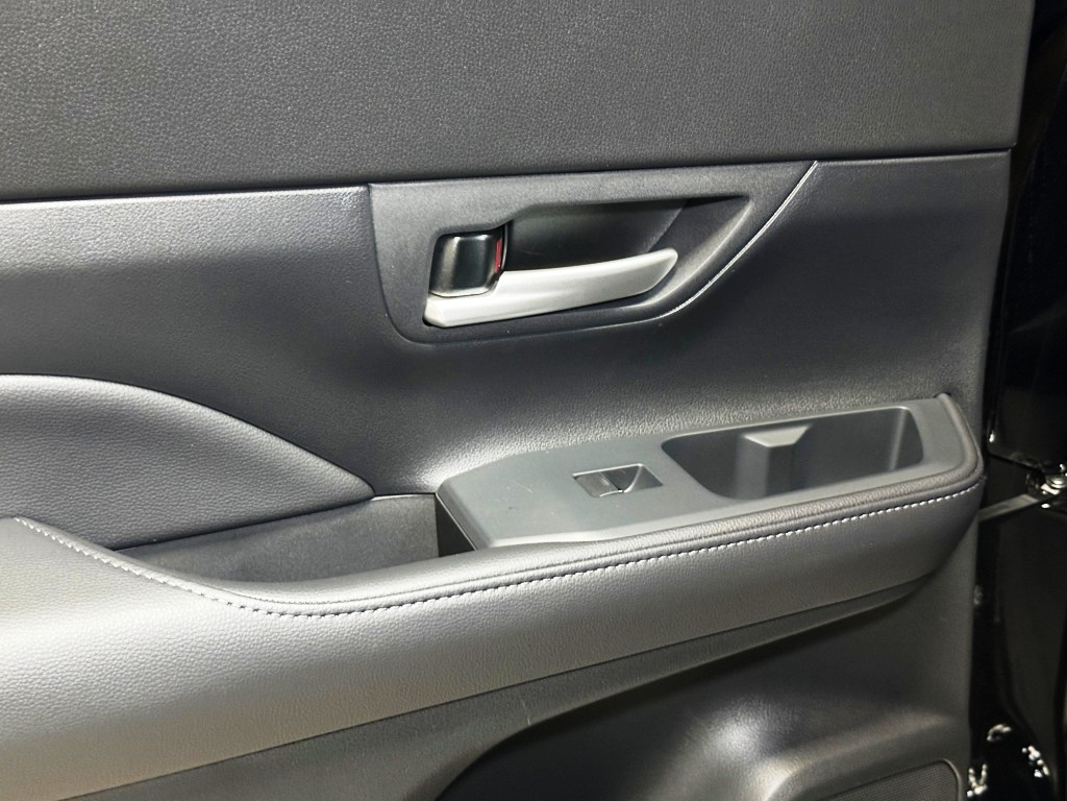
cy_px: 400
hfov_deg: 39.7
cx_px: 534
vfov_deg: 30.3
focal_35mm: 48
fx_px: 1480
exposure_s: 1/24
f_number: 1.78
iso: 640
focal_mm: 6.86
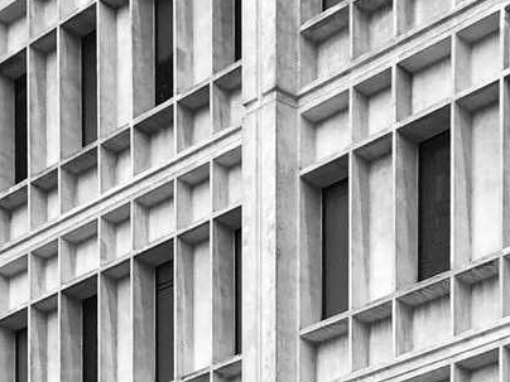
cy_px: 441
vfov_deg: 13.0
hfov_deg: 17.7
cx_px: 300
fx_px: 1635
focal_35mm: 111
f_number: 1.8
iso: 20
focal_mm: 4
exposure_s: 1/430
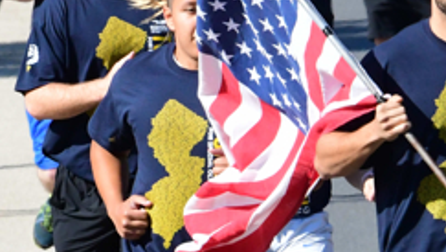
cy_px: 164
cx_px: 288
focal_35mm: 1886
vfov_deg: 0.6
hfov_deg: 1.1
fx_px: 22316
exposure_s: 1/1250
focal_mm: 380
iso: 2500
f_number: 18
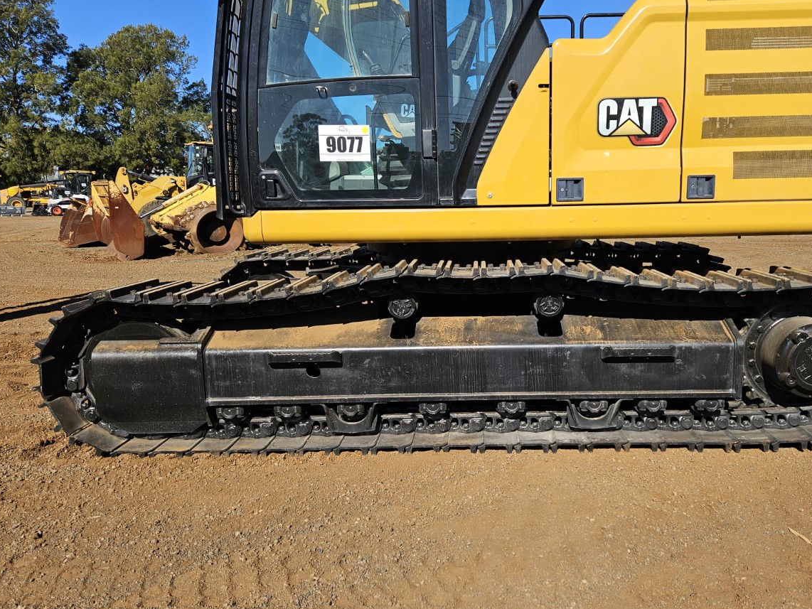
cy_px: 298
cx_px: 479
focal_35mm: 29
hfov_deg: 61.2
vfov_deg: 48.2
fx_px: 680
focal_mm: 5.4
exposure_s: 1/2000
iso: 32
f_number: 1.8
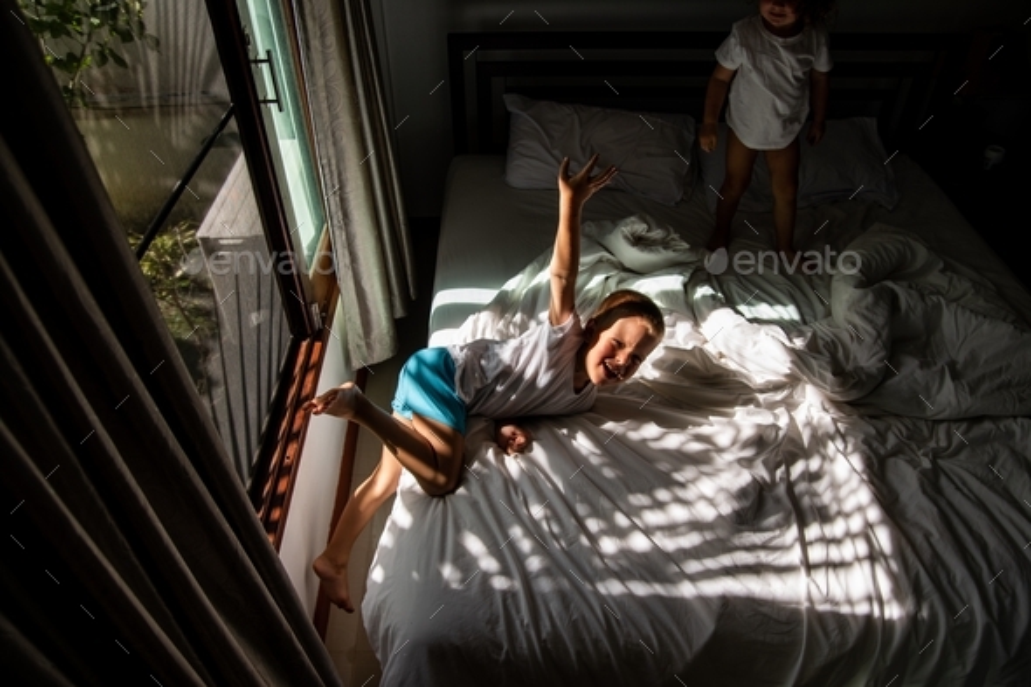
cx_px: 516
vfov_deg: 51.3
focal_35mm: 25
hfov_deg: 71.5
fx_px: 716
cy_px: 344
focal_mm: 17.01
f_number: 2.8
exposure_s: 1/400
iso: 100
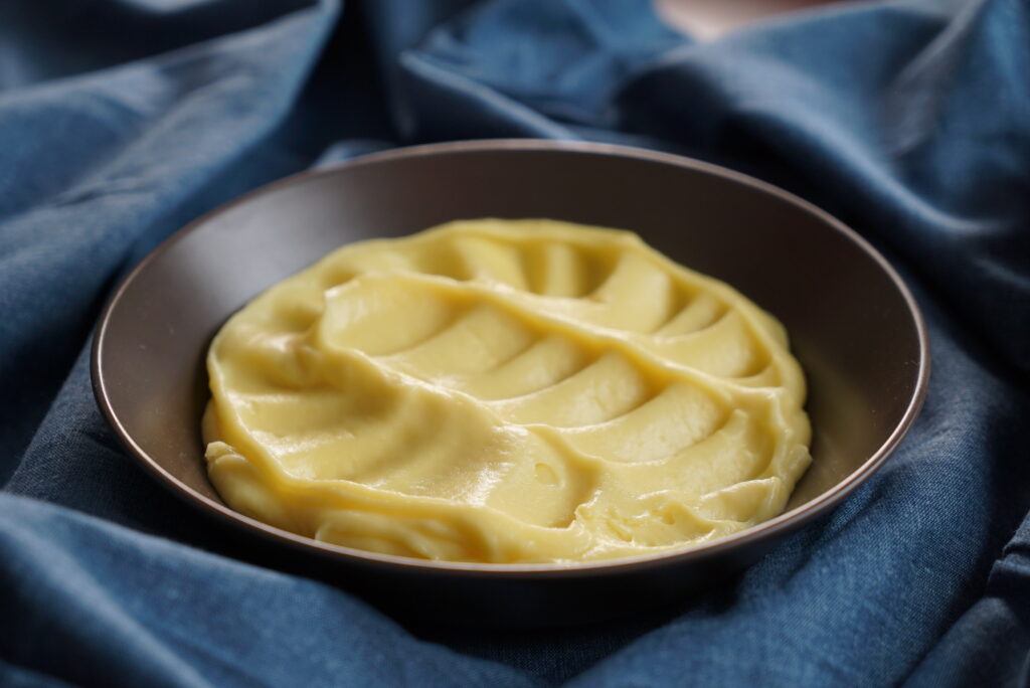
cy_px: 344
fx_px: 2004
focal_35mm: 70
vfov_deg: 19.5
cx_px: 515
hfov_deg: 28.8
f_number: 4
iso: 500
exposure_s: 1/125
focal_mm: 70
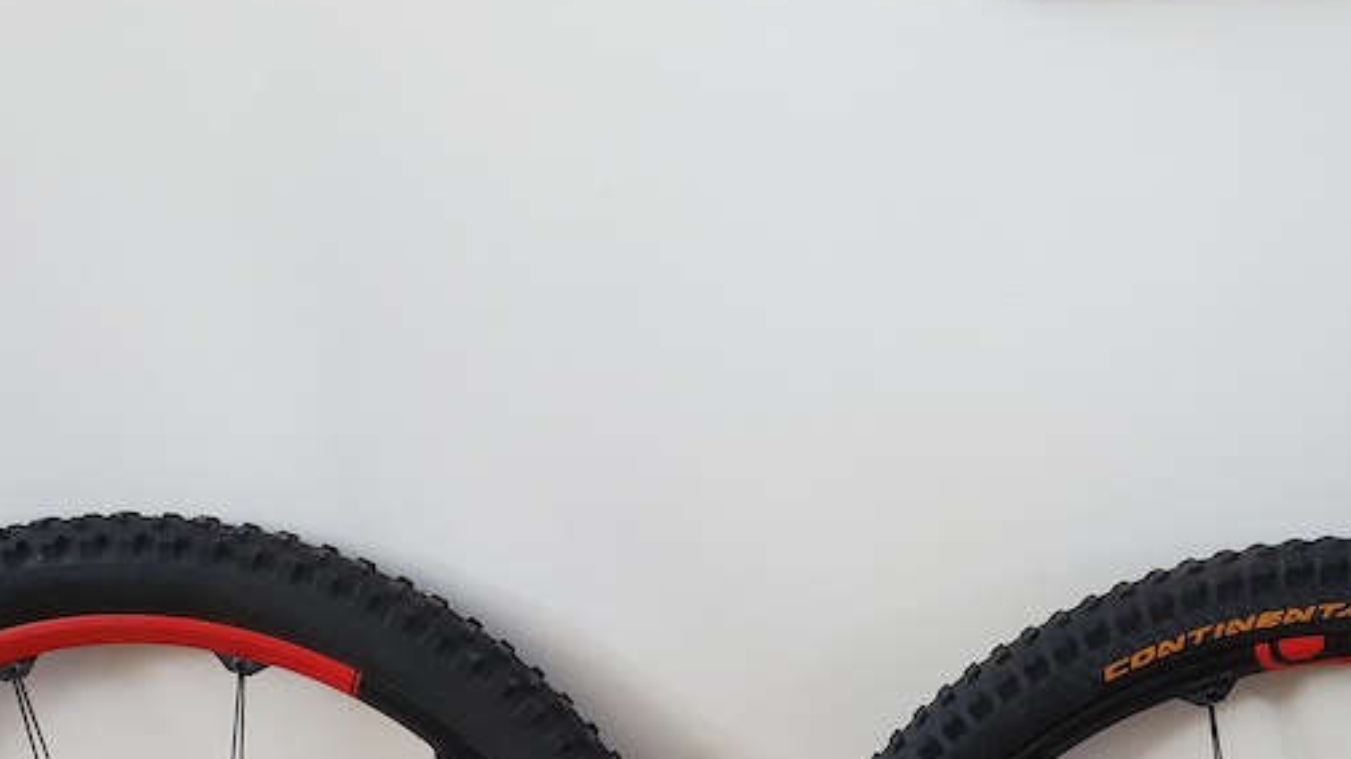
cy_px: 767
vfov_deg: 25.2
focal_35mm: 45
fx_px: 1611
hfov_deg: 45.4
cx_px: 745
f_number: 2.4
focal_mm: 4.3
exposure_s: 1/40
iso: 250
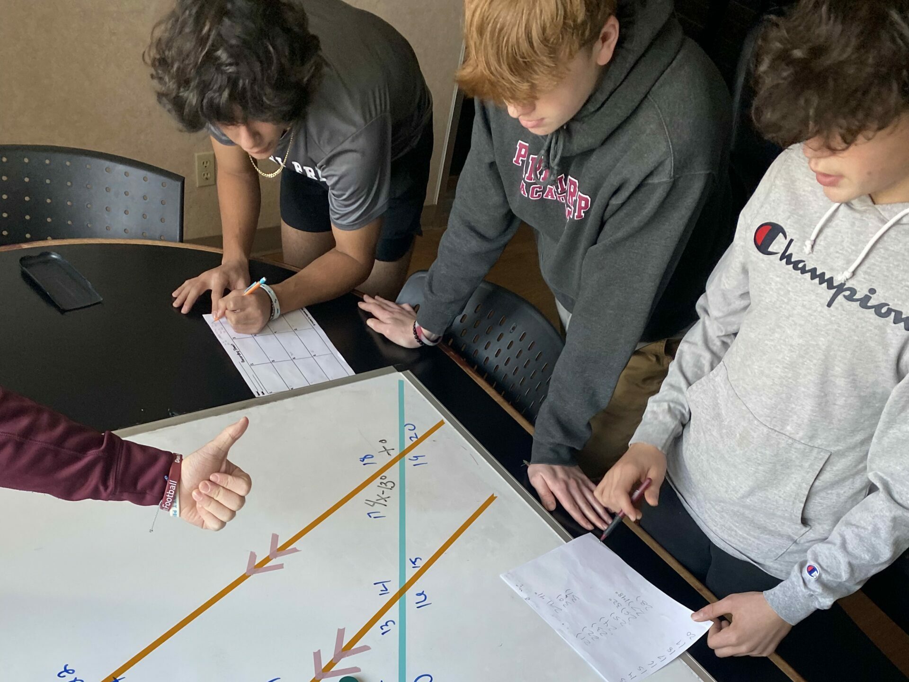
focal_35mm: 26
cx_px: 454
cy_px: 341
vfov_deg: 53.1
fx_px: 683
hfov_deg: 67.3
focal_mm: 4.25
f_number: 1.8
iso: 125
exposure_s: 1/121
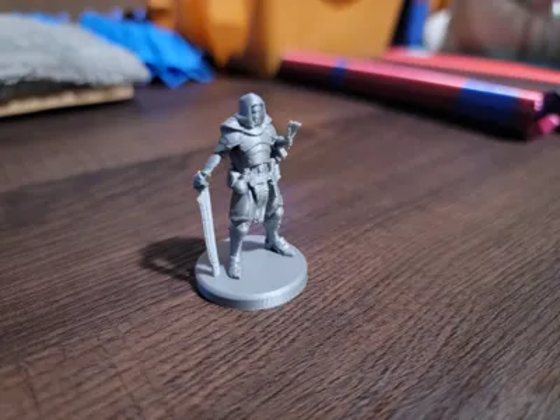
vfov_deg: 56.8
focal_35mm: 24
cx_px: 280
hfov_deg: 71.6
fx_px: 388
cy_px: 210
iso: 1250
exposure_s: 1/24
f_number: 1.8
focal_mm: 6.7
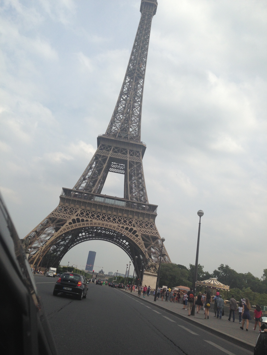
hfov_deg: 42.9
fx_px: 339
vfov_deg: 55.4
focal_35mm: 33
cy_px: 178
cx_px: 134
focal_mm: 4.12
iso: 50
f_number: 2.4
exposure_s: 1/2262
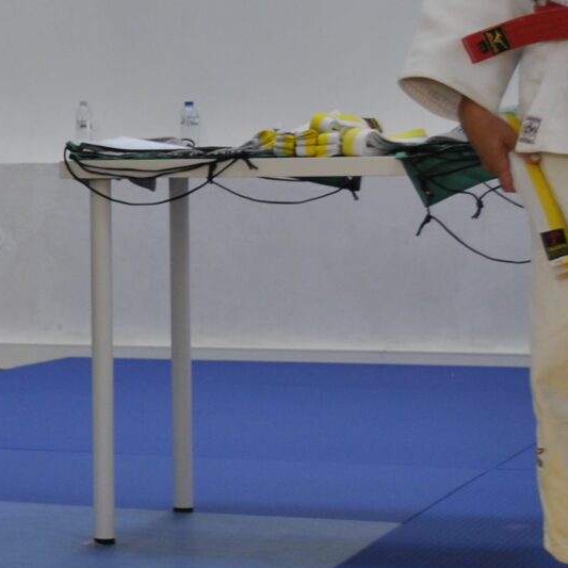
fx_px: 2729
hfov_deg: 11.1
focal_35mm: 147
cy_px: 202
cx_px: -457
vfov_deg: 11.9
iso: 200
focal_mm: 30
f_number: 4.5
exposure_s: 1/30
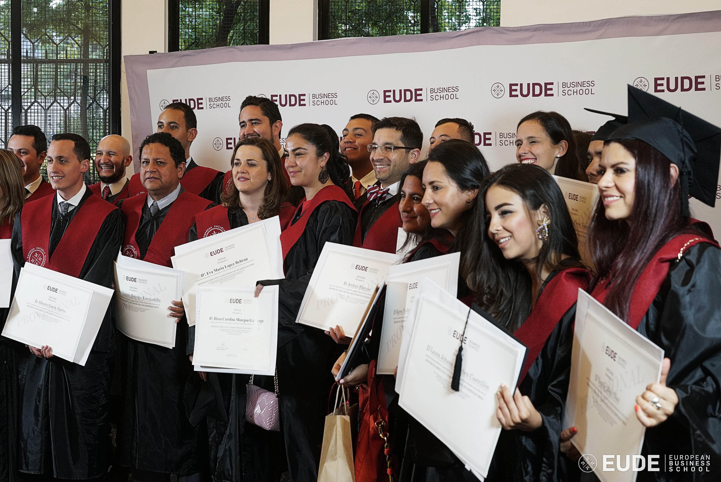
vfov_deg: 27.0
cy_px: 241
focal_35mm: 50
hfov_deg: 39.6
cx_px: 360
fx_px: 1002
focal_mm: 50
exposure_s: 1/125
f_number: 7.1
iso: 2500
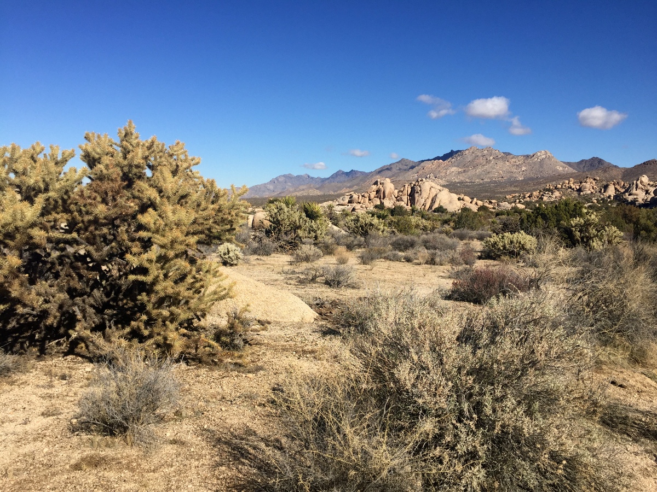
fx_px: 550
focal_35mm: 29
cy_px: 246
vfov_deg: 48.2
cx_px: 328
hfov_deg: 61.7
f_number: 2.2
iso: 32
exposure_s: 1/2639
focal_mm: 4.15
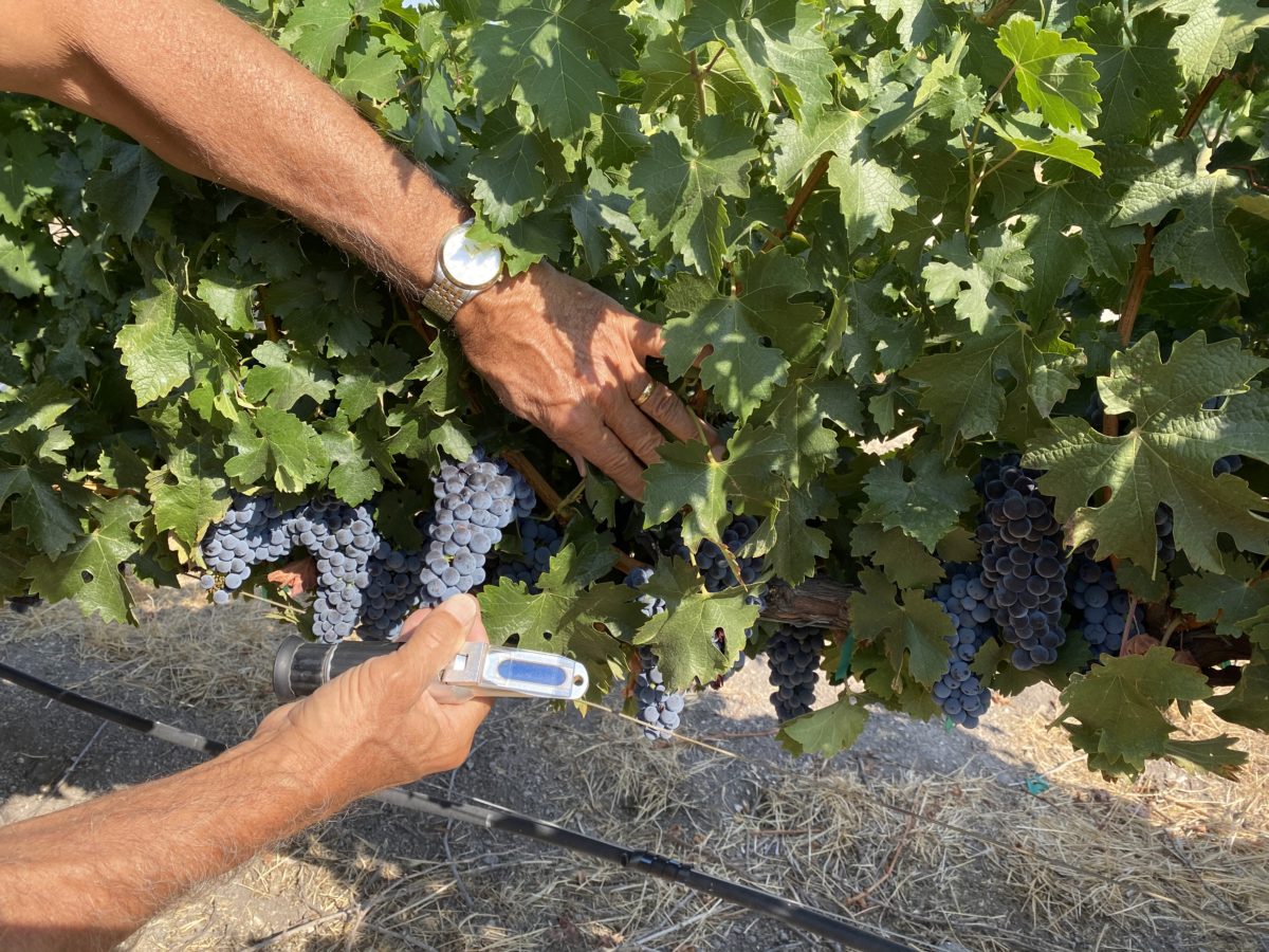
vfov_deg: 53.1
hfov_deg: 67.3
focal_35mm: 26
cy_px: 476
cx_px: 634
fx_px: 953
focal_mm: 4.25
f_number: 1.8
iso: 32
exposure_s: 1/782
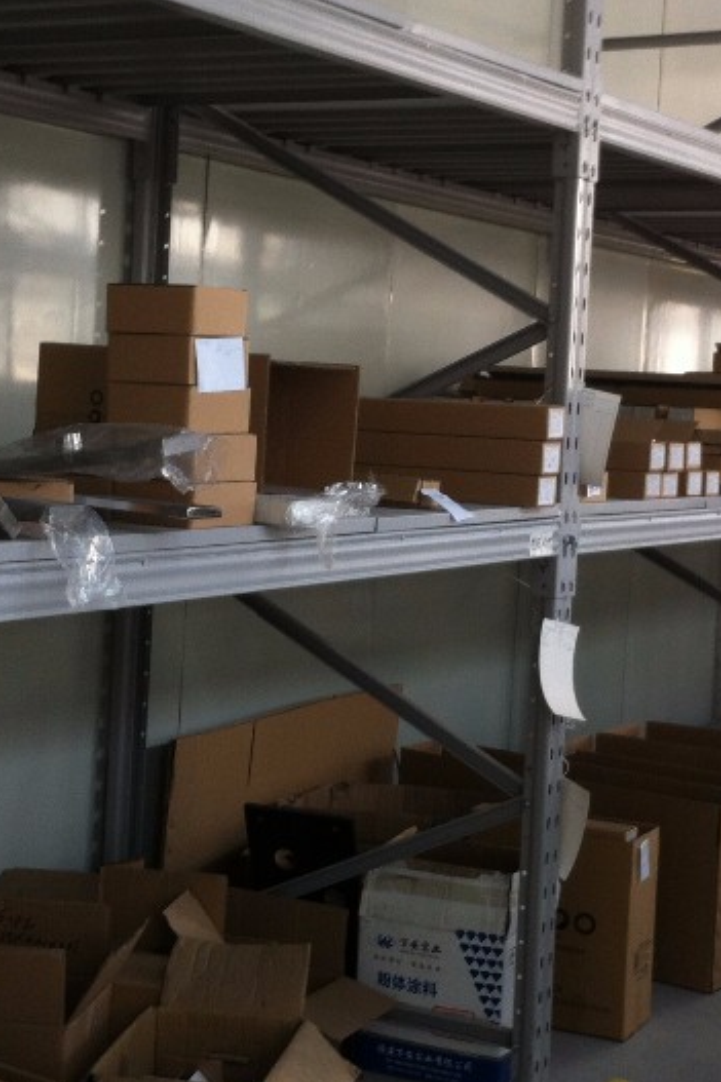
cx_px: 472
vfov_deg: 29.2
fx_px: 2074
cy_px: 451
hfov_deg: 19.7
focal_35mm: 69
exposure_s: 1/17
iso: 80
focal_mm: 3.85
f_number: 2.8
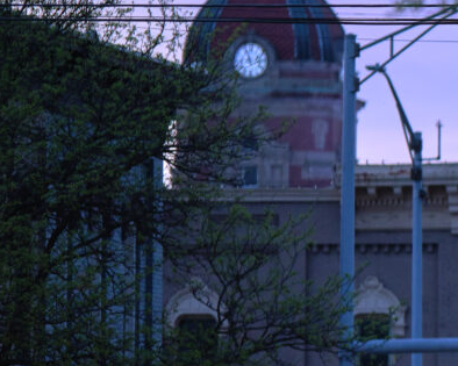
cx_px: 1175
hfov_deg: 3.5
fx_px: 7467
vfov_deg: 2.8
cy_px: 195
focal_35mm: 551
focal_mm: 75
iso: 125
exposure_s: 1/100
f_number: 1.2
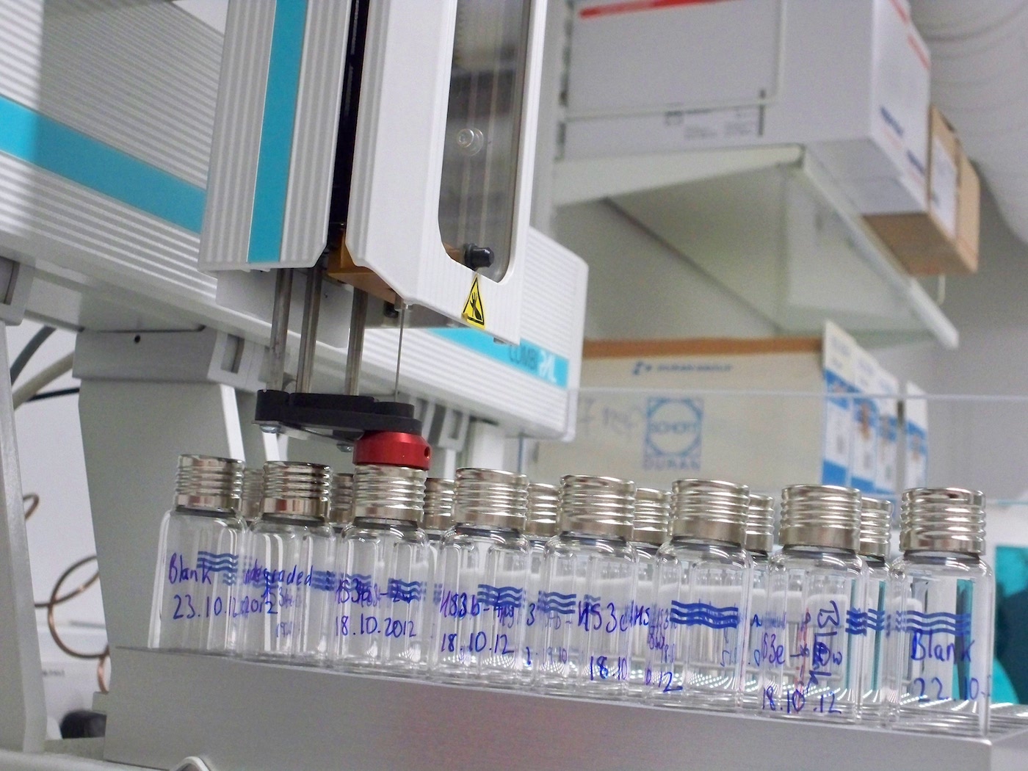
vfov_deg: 26.6
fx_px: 1633
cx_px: 514
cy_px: 386
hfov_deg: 34.9
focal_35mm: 55
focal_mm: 9.7
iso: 800
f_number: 4
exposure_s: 1/80
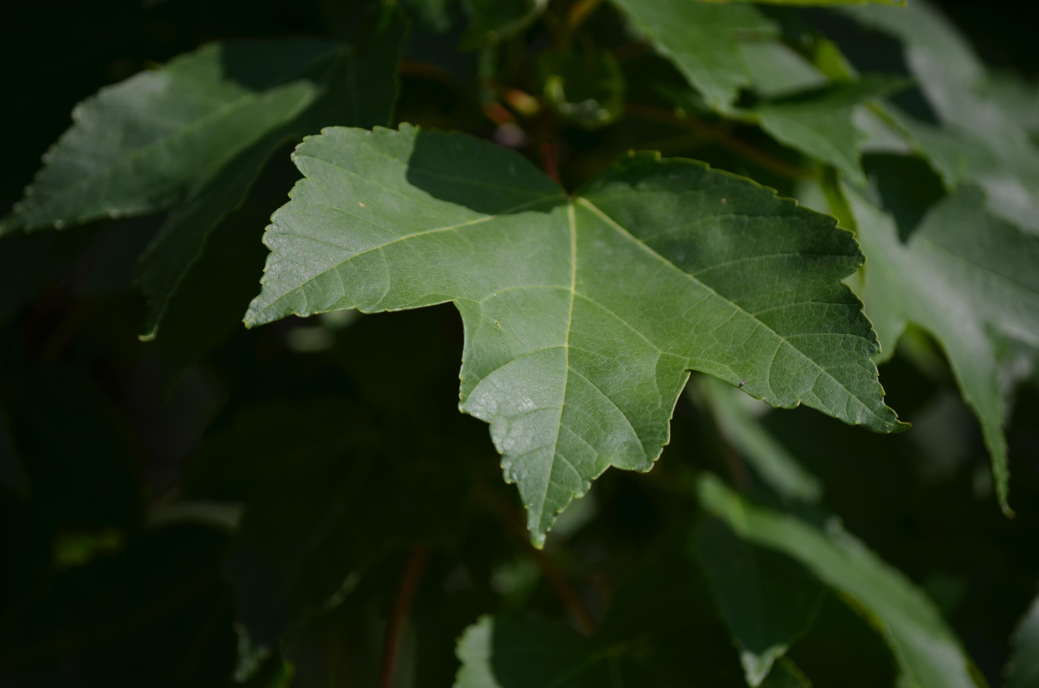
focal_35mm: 300
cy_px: 344
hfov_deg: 6.9
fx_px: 8640
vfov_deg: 4.6
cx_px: 520
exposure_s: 1/640
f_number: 5.6
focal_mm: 200
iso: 100
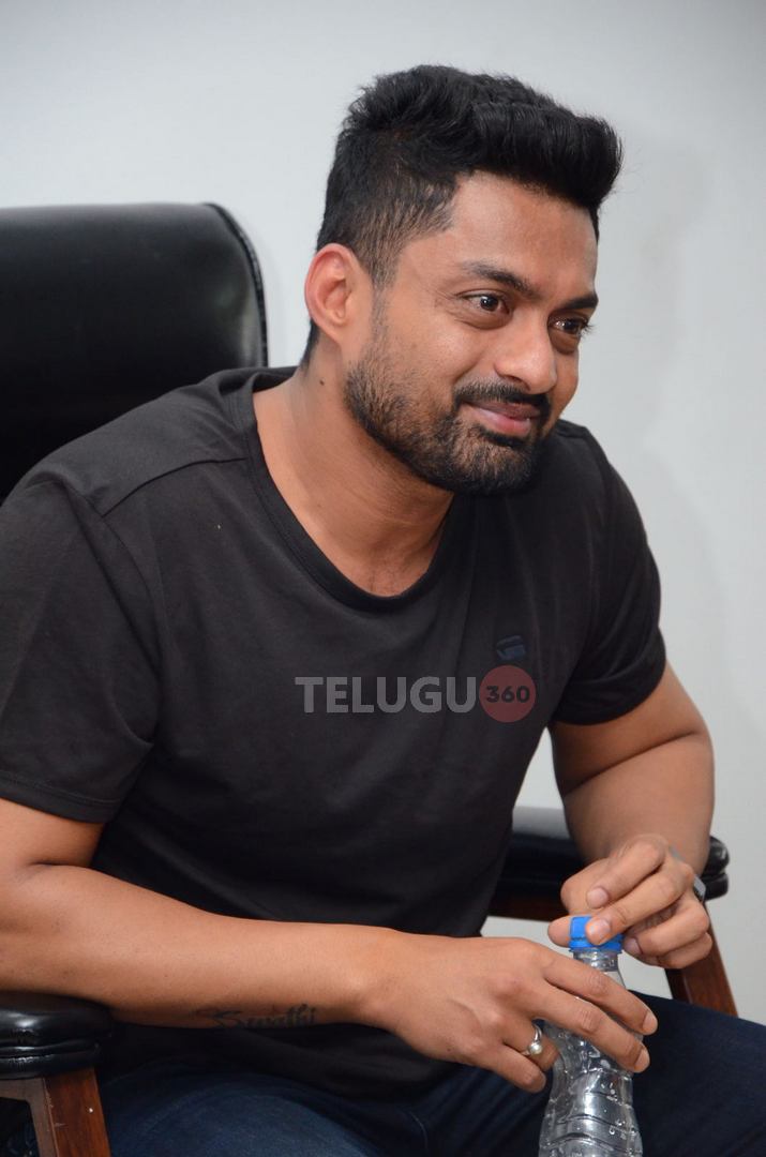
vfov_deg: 13.1
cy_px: 578
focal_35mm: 158
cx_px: 383
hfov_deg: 8.7
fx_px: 5051
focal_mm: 105
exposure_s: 1/125
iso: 2500
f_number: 5.6
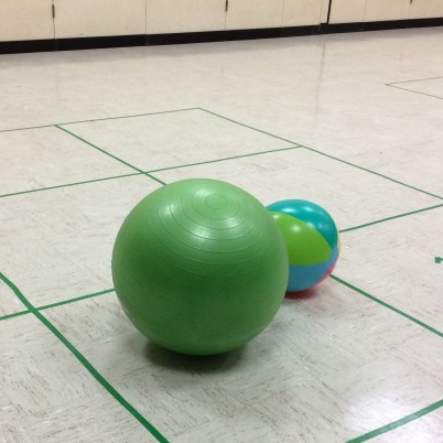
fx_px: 709
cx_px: 182
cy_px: 315
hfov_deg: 34.6
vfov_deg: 34.2
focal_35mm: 49
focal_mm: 4.15
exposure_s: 1/30
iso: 50
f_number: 2.2
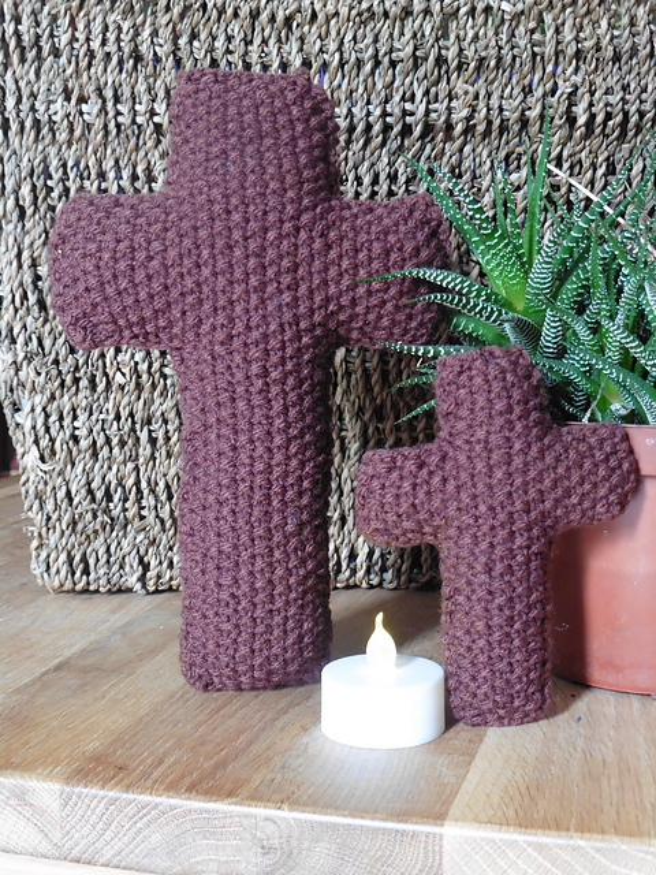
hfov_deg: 27.0
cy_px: 438
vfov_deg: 35.5
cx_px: 328
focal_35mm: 54
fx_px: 1364
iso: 400
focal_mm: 9.7
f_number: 4.6
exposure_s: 1/13
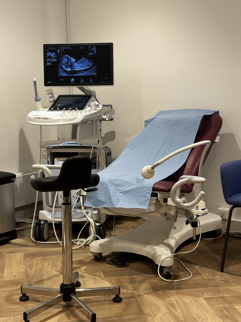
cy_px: 161
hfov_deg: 30.3
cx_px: 120
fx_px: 446
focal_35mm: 48
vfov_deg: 39.7
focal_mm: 6.86
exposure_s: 1/50
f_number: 1.78
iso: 100
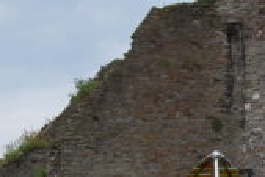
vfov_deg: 5.7
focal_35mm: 237
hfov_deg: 8.6
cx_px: 317
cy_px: 323
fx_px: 1746
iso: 125
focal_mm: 26
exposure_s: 1/125
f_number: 5.6
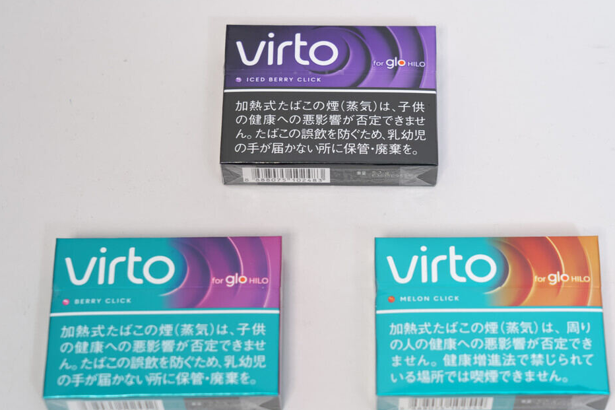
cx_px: 335
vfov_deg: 14.5
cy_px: 223
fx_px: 1605
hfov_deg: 21.7
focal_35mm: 94
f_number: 6.3
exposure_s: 1/10
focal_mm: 73
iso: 100
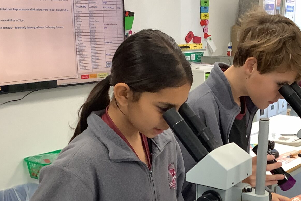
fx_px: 477
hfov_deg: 34.8
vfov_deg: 23.2
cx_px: 195
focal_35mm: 57
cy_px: 179
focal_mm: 3.3
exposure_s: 1/50
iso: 160
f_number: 2.4
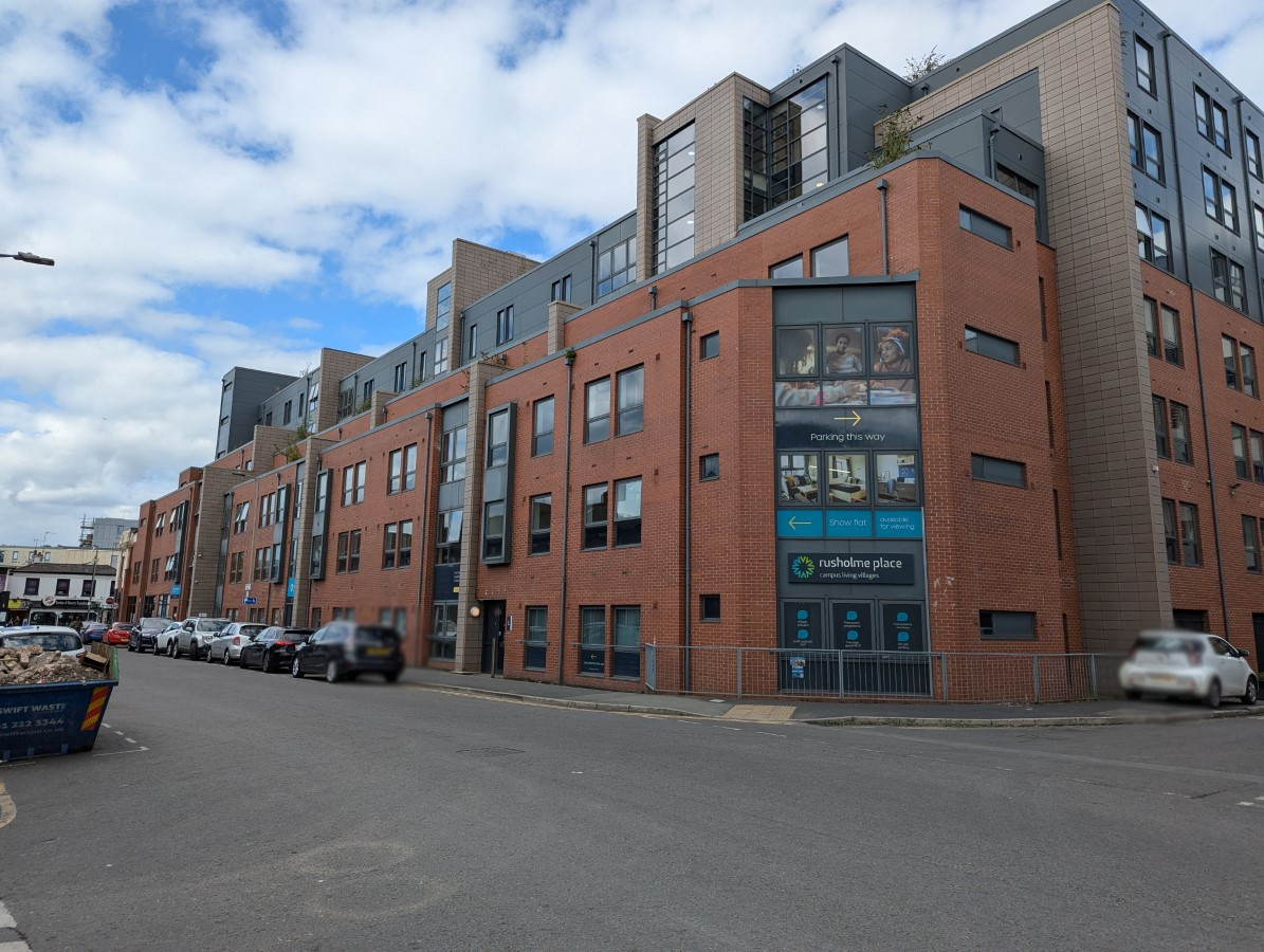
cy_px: 476
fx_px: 878
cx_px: 632
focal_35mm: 24
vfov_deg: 56.9
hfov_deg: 71.5
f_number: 1.85
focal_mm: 6.81
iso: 48
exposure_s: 1/1770
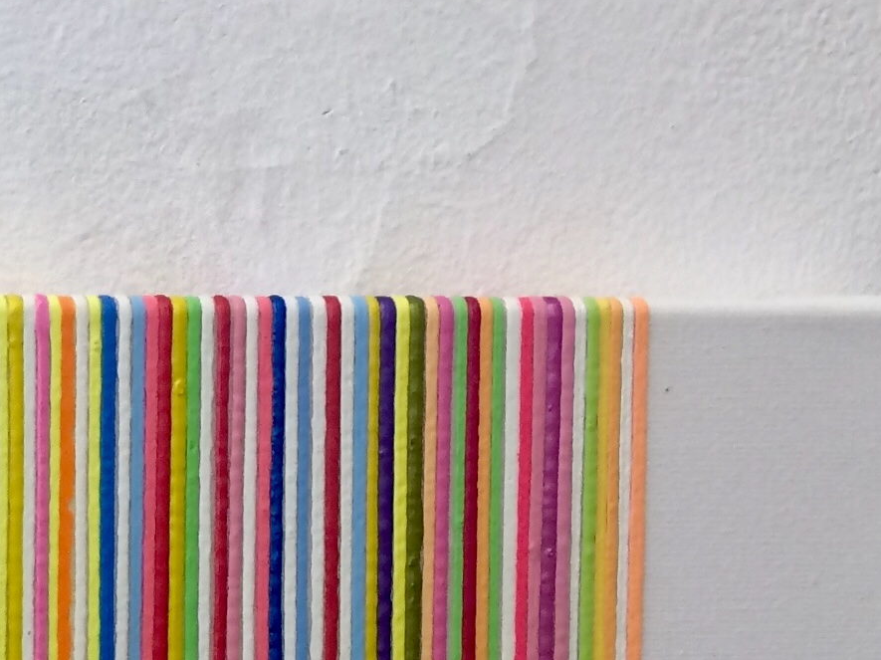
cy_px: 862
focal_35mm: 107
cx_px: -479
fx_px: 2722
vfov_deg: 13.3
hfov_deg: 16.6
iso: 40
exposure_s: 1/33
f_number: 2.2
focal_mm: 4.15
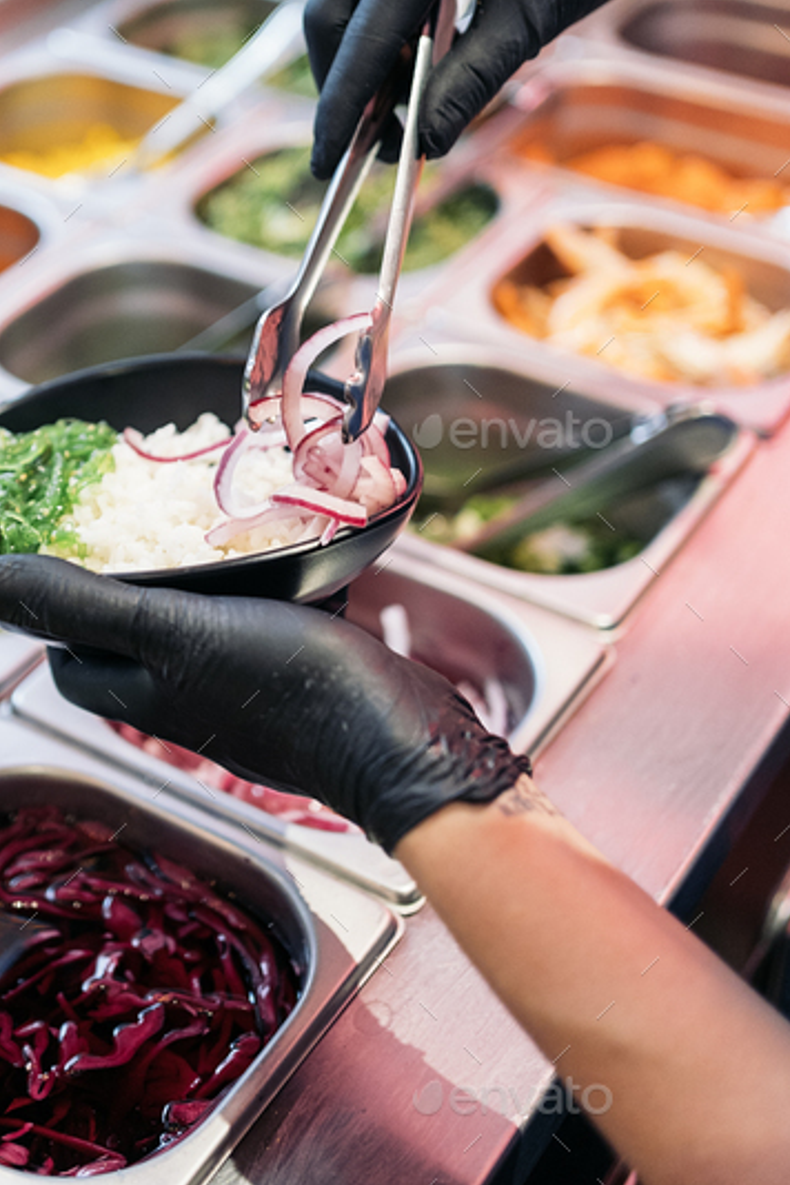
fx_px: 1909
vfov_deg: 34.2
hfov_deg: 23.1
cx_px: 173
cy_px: 416
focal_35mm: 58
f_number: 1.8
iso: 1000
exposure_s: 1/400
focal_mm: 35
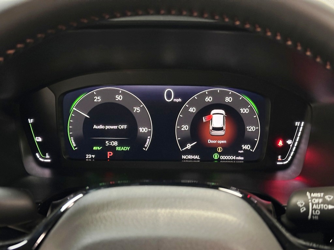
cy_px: 125
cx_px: 167
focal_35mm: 48
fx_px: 463
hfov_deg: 39.7
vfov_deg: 30.3
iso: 640
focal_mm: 6.86
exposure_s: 1/17
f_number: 1.78
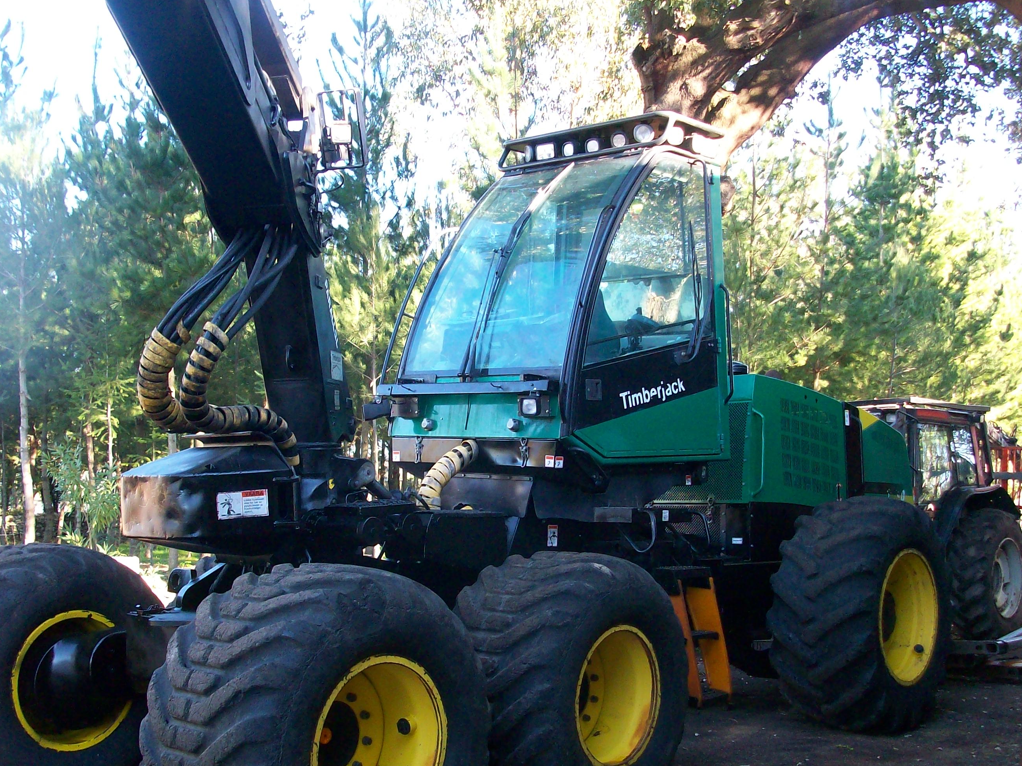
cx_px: 490
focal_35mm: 40
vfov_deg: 35.9
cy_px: 448
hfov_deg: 46.8
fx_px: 1181
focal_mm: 5.7
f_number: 2.8
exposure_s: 1/97.9
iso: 160
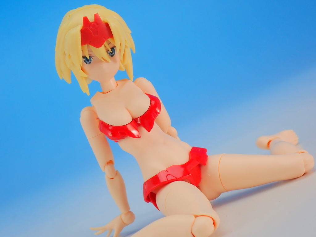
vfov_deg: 14.8
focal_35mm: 100
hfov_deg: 19.6
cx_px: 158
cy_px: 118
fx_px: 913
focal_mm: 18
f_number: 4.9
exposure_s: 1/20
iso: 100
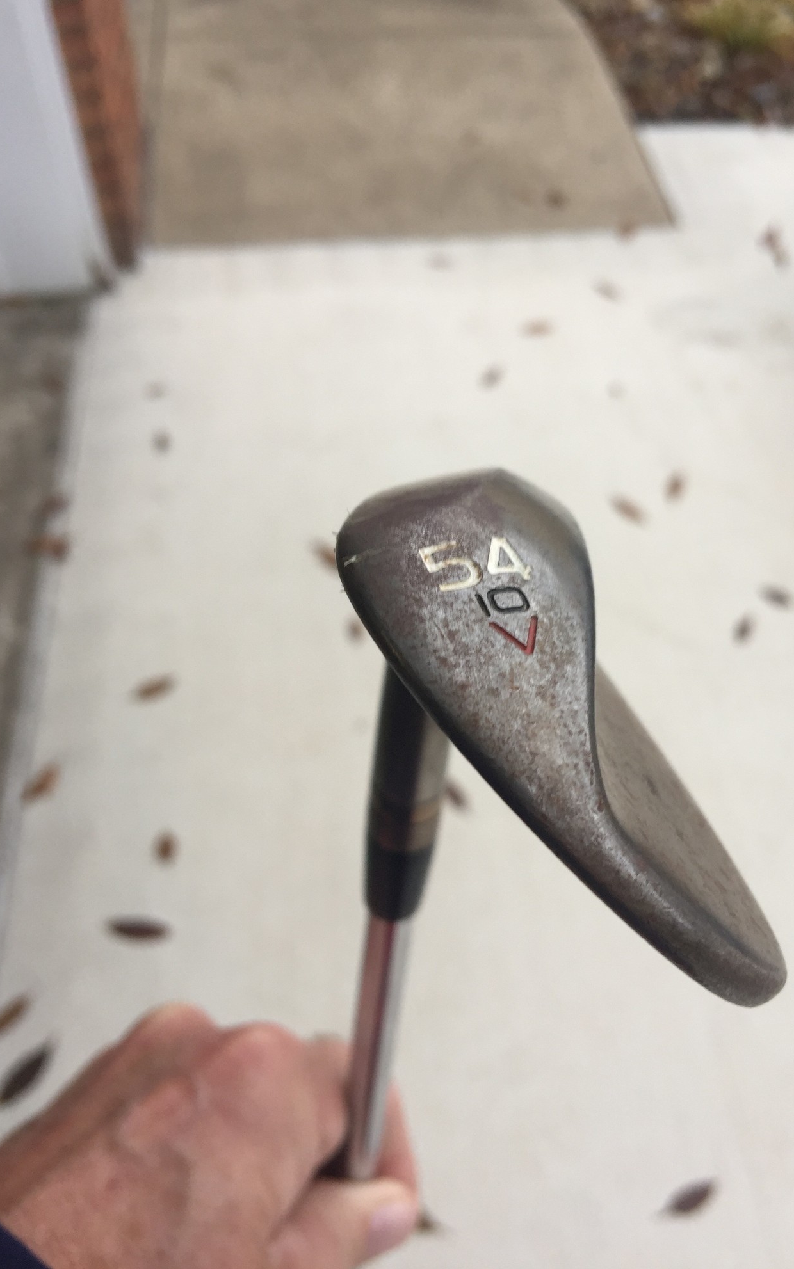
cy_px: 630
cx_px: 456
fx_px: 1073
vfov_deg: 61.2
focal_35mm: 31
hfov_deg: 40.5
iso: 40
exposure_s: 1/60
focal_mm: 4.15
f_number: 2.2
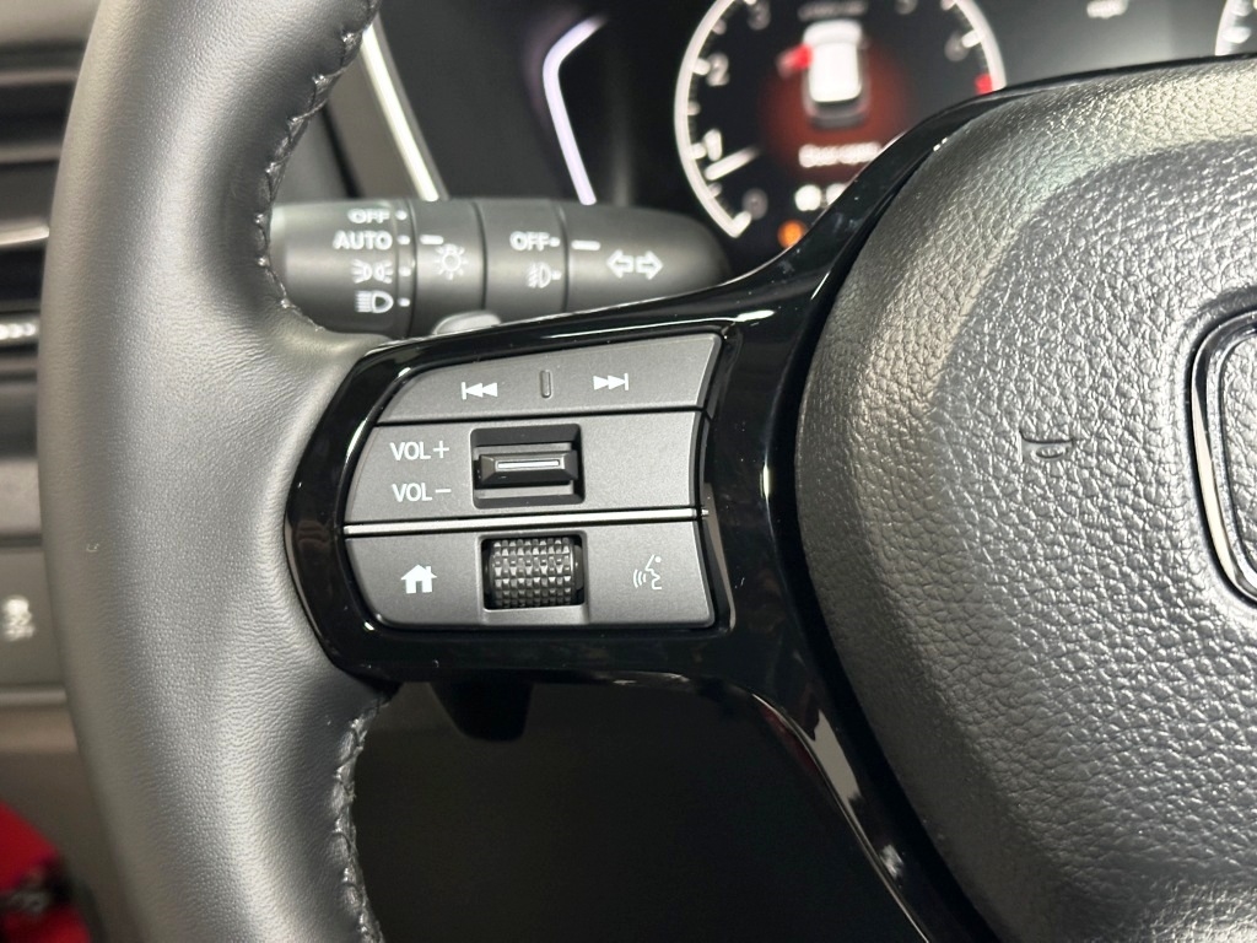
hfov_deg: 39.7
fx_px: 1743
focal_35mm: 48
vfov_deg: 30.3
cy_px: 472
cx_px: 628
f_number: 1.78
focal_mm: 6.86
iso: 640
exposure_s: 1/30
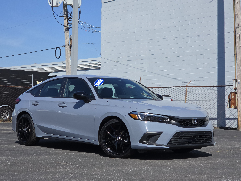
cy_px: 85
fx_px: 515
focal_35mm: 74
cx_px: 117
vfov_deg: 19.9
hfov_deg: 26.3
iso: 25
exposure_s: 1/1668
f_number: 2.4
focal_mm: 7
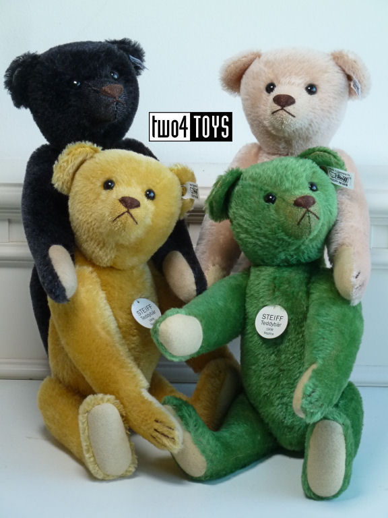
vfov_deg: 18.9
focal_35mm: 104
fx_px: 1554
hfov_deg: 14.2
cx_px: 194
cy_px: 259
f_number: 4.3
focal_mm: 17
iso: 200
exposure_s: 1/50
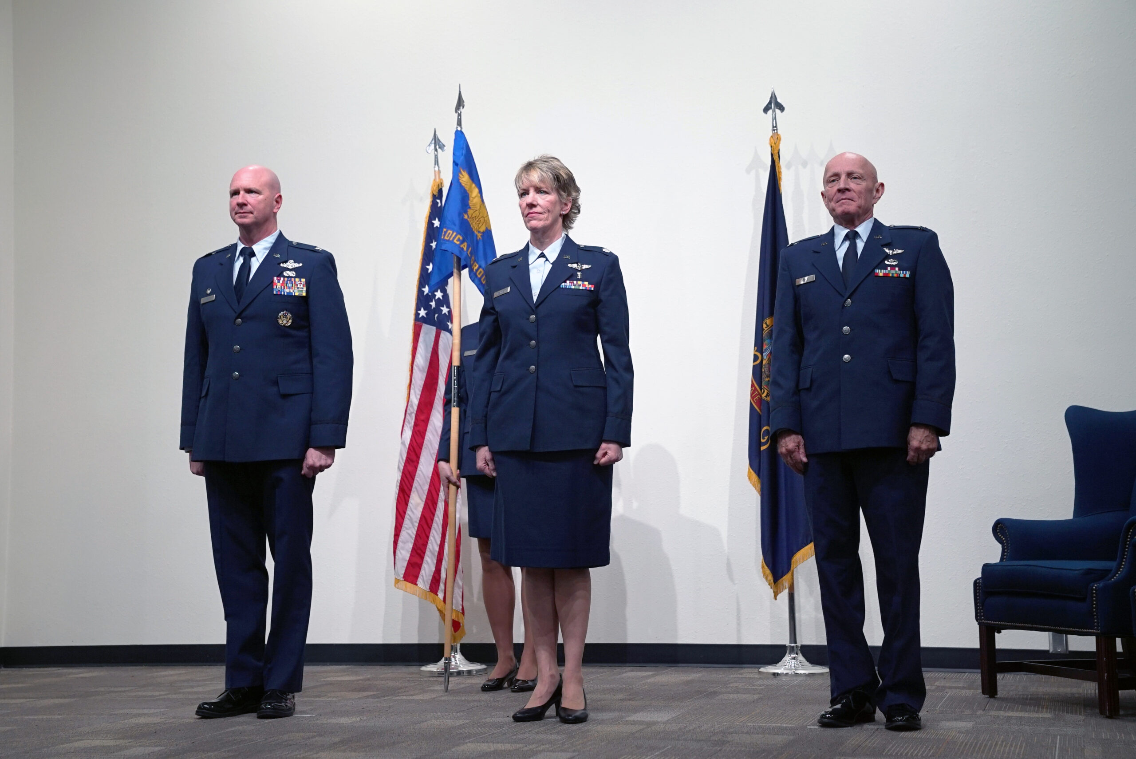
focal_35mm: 50
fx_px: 1579
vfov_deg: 27.0
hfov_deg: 39.6
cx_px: 568
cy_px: 380
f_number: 4
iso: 1600
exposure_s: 1/160
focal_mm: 50
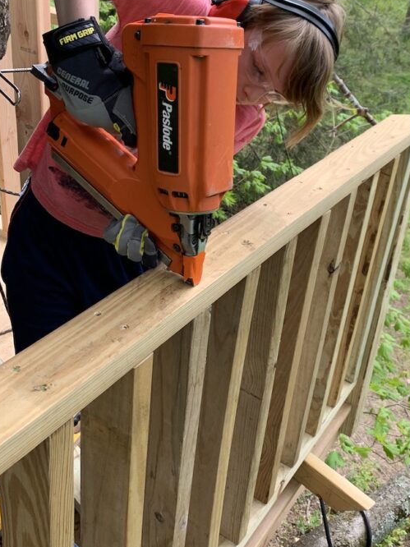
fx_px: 632
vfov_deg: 46.5
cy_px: 211
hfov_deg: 35.8
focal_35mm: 40
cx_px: 245
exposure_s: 1/308
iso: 25
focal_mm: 4.25
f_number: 1.8
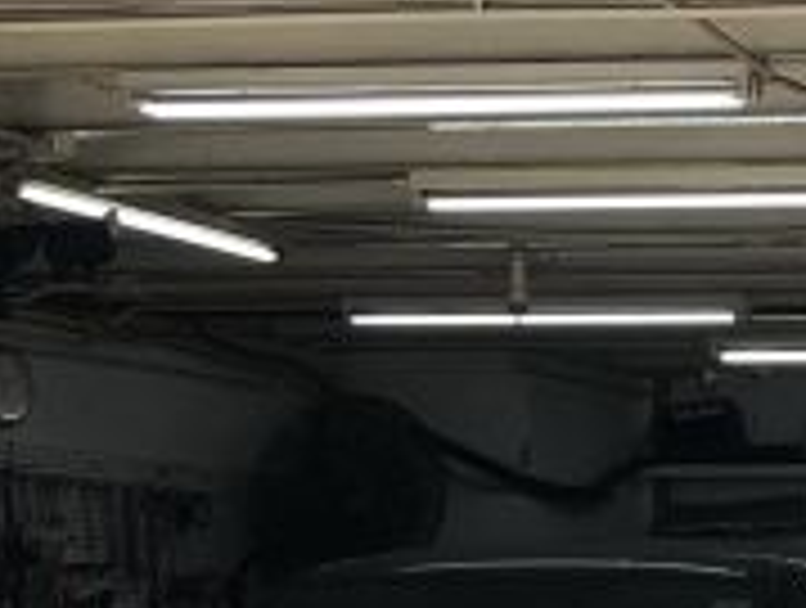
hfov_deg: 11.6
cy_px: 662
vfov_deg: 9.5
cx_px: 1490
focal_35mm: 156
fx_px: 3640
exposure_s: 1/117
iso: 20
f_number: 1.8
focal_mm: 3.99
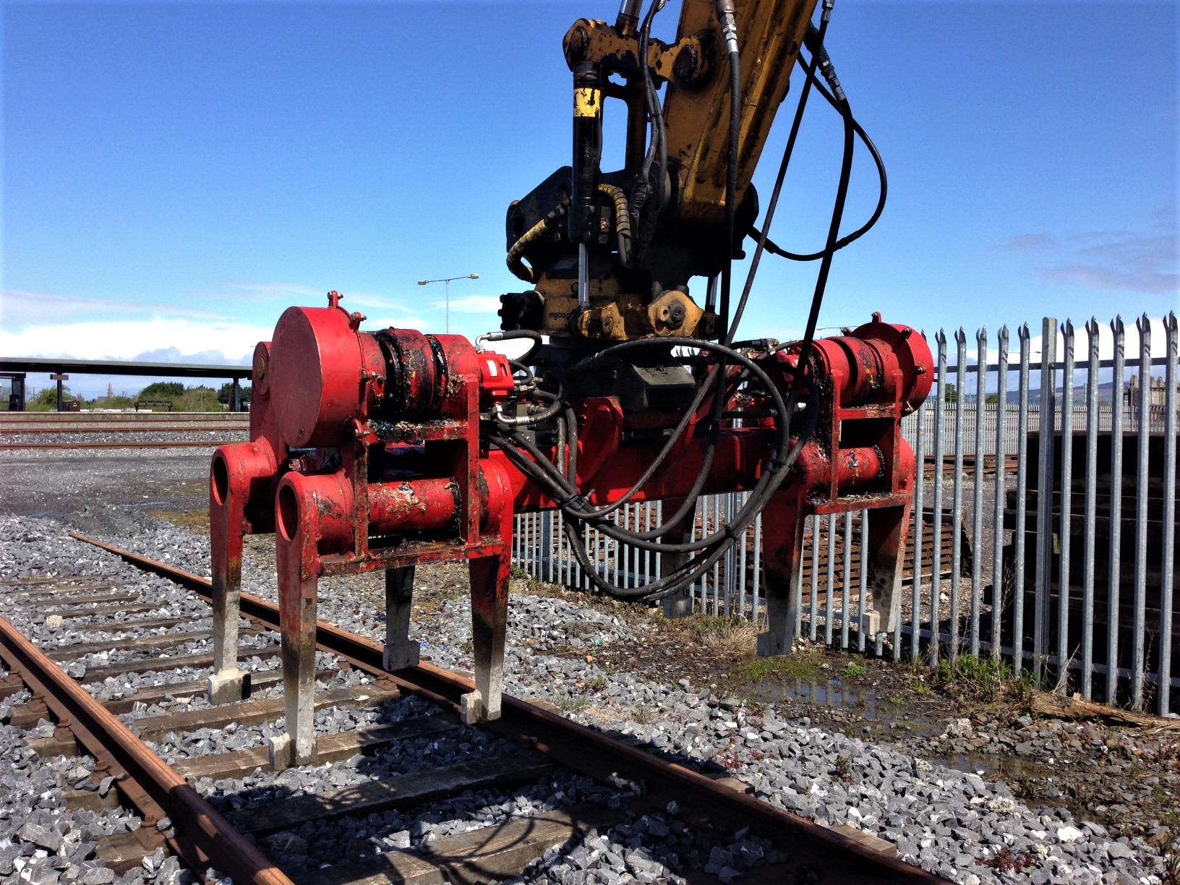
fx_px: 1125
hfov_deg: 55.4
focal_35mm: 33
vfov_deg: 42.9
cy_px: 442
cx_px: 590
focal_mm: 4.13
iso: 50
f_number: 2.4
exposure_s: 1/1261
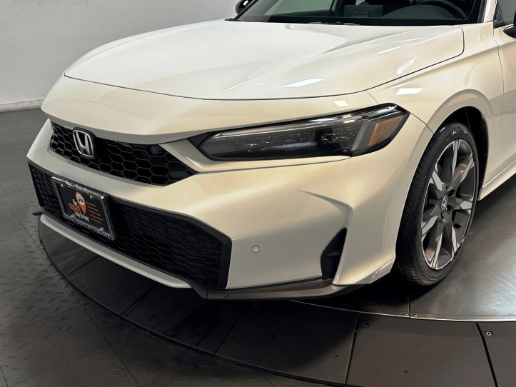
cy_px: 139
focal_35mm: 34
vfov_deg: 41.4
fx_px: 507
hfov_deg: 53.5
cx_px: 315
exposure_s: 1/60
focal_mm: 6.86
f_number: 1.78
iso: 160
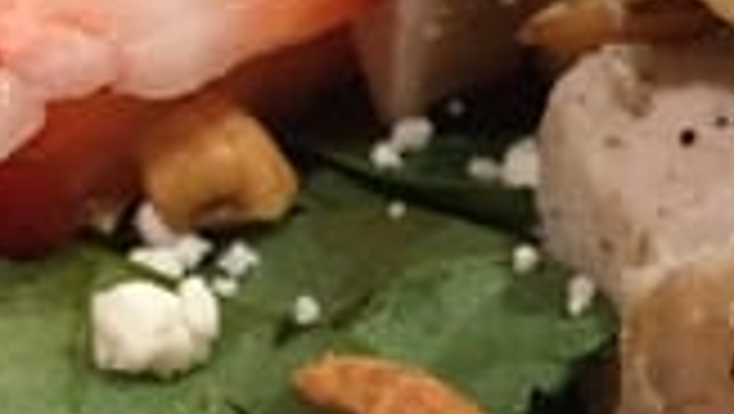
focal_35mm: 126
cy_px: 279
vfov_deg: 9.6
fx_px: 2454
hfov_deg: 16.8
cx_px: 644
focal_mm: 4.15
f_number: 2.2
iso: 200
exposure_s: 1/30
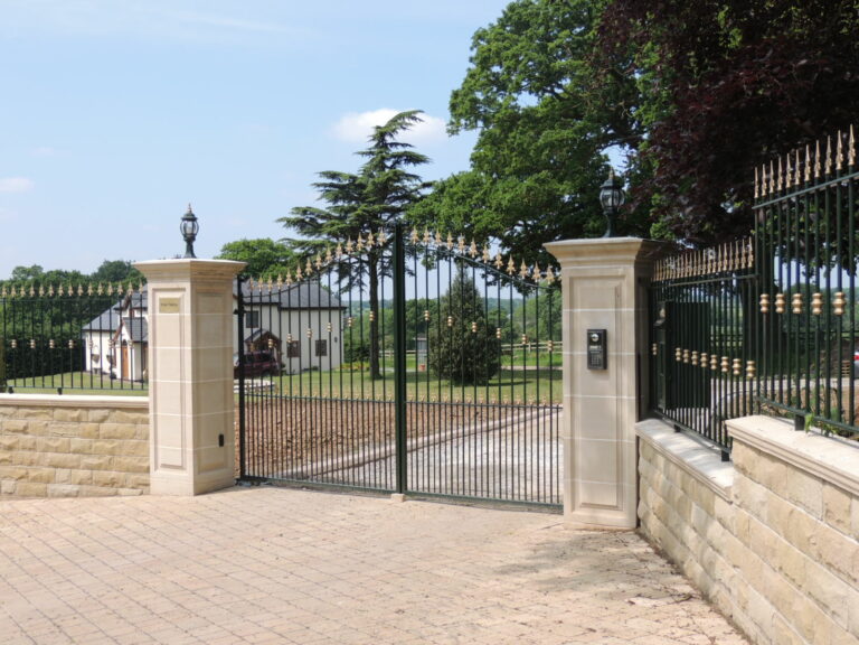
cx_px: 430
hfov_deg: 43.9
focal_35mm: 43
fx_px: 1067
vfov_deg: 33.6
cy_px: 322
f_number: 3.4
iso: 100
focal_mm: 7.6
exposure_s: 1/640
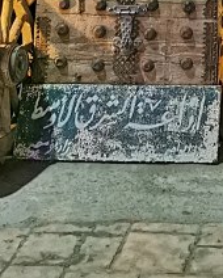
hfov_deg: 13.3
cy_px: -229
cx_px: 337
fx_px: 898
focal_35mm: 109
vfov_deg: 15.1
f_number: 1.6
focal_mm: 5.56
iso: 640
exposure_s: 1/33.3
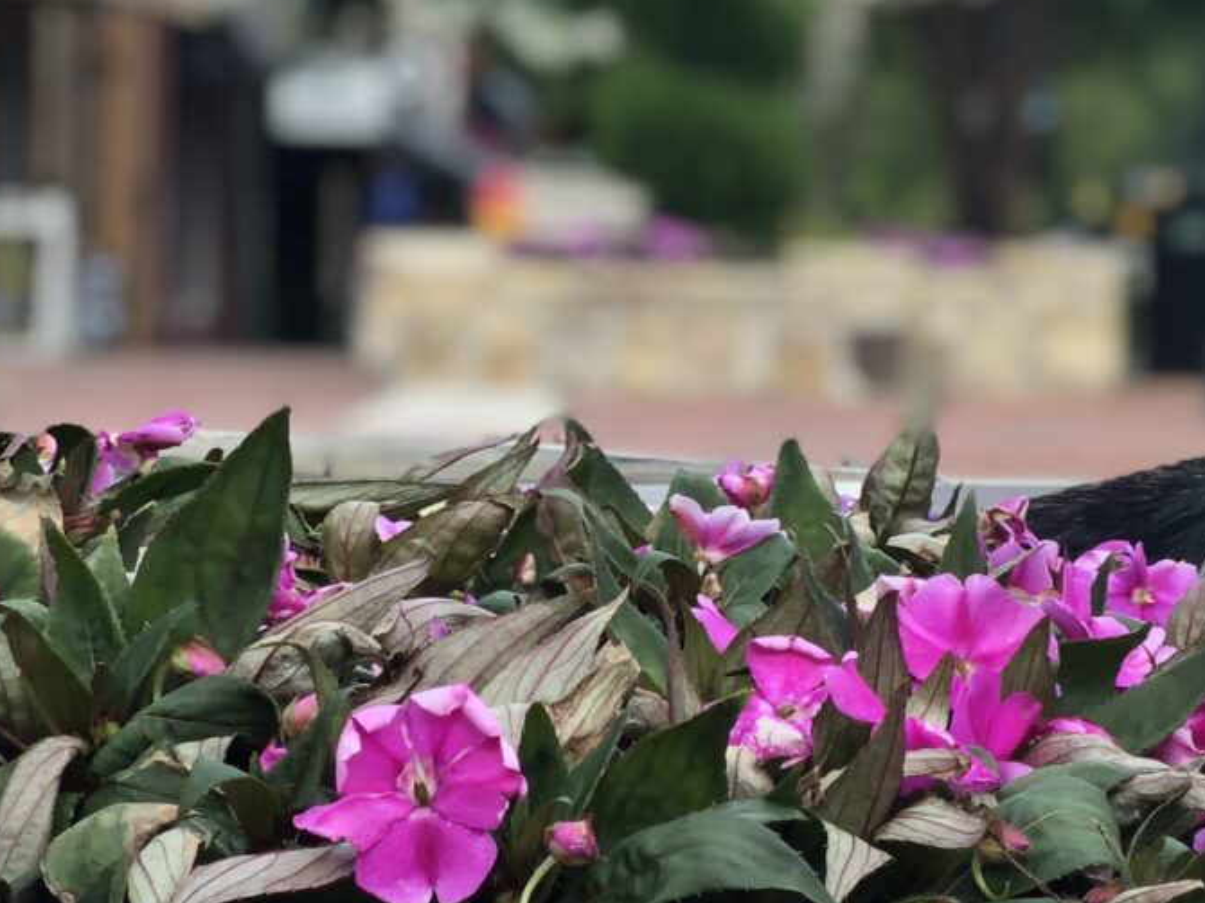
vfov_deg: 9.3
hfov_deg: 12.1
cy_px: 360
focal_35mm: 159
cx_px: 1590
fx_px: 5533
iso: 16
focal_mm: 6
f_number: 2.4
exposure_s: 1/136
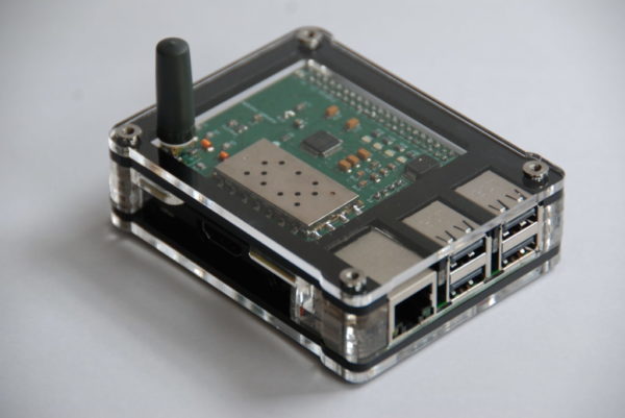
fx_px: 5212
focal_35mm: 300
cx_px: 312
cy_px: 209
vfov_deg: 4.6
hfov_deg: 6.9
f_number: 5.6
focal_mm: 200
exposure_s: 1/60
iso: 400
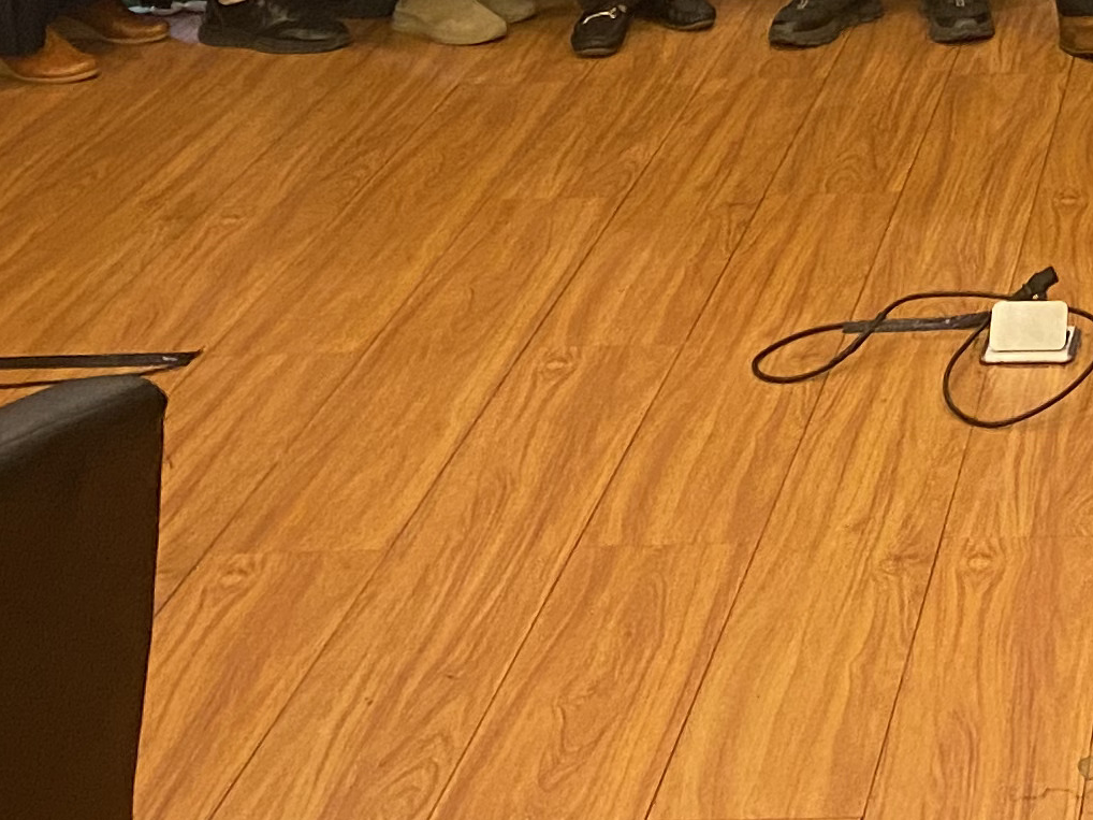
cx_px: 1373
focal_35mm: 103
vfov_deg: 12.9
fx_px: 3251
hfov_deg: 18.0
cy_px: -705
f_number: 1.8
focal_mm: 4.25
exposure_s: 1/50
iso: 320
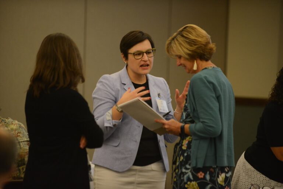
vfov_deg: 6.9
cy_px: 94
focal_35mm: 200
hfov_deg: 10.3
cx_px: 142
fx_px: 1573
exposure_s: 1/320
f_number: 2.8
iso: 3200
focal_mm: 200
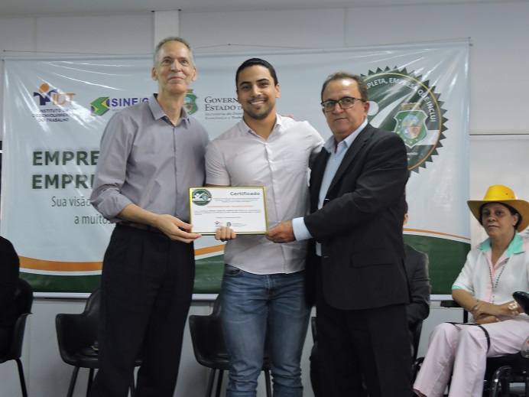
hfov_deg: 34.9
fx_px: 841
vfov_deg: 26.6
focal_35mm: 55
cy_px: 198
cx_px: 264
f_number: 4
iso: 400
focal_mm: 9.9
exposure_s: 1/15
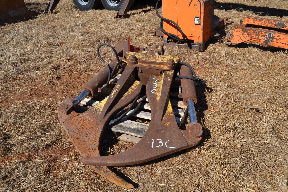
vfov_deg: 45.7
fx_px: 228
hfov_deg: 64.6
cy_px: 96
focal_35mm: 28
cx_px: 144
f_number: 8
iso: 100
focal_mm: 19
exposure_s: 1/250
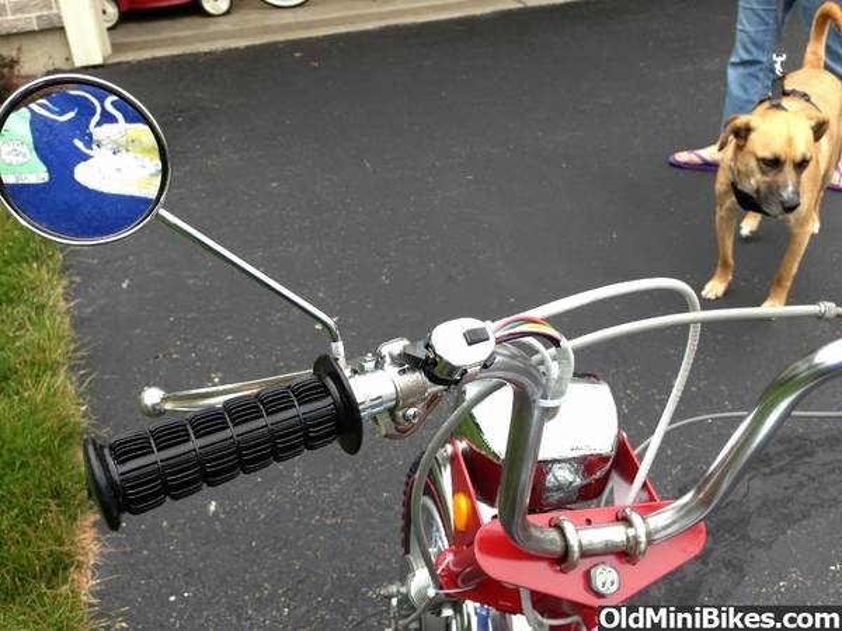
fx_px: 803
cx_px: 421
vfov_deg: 42.9
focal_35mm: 33
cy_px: 316
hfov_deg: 55.4
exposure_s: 1/275
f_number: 2.4
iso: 80
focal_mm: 4.13
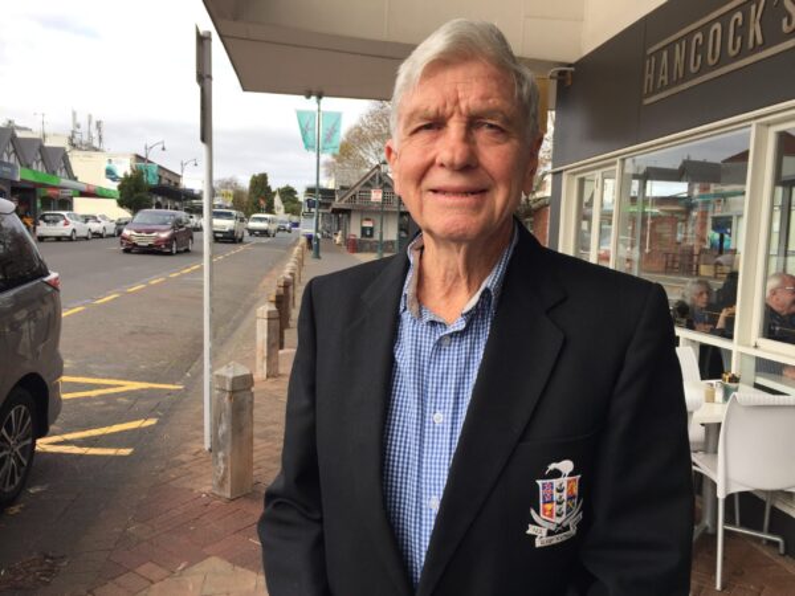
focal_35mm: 29
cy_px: 298
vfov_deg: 48.2
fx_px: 666
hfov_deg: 61.7
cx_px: 398
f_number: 2.2
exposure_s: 1/542
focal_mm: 4.15
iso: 32
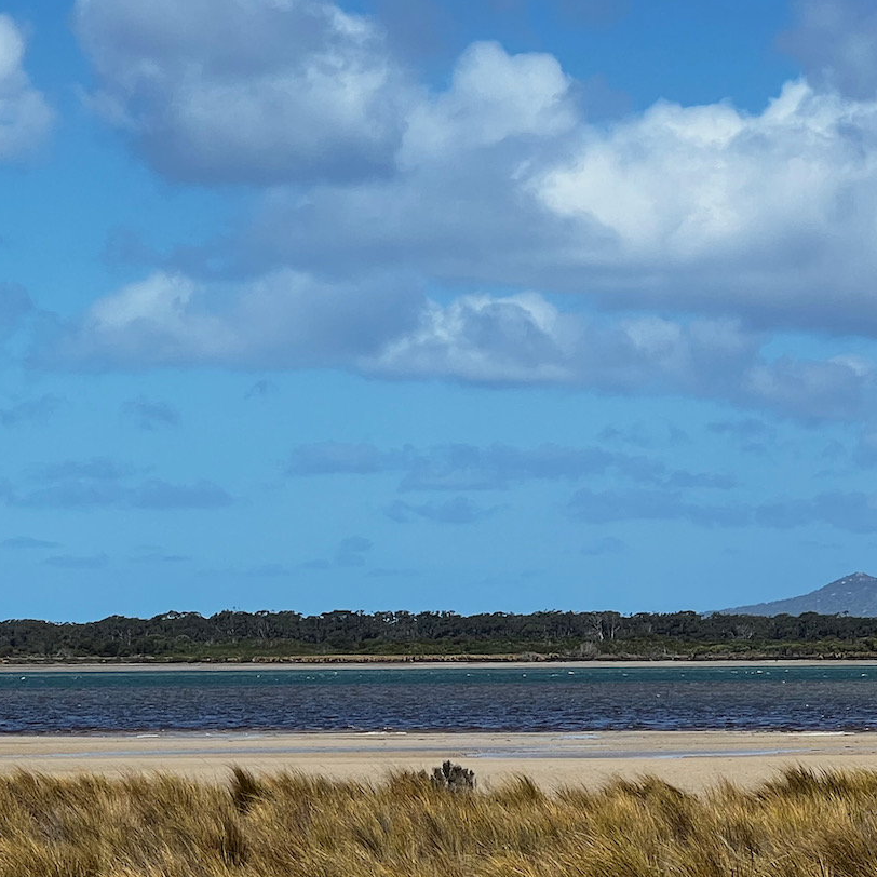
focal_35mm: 161
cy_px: 662
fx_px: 4615
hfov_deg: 10.9
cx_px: 505
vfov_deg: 10.8
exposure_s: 1/995
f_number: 2.8
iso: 32
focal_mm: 9
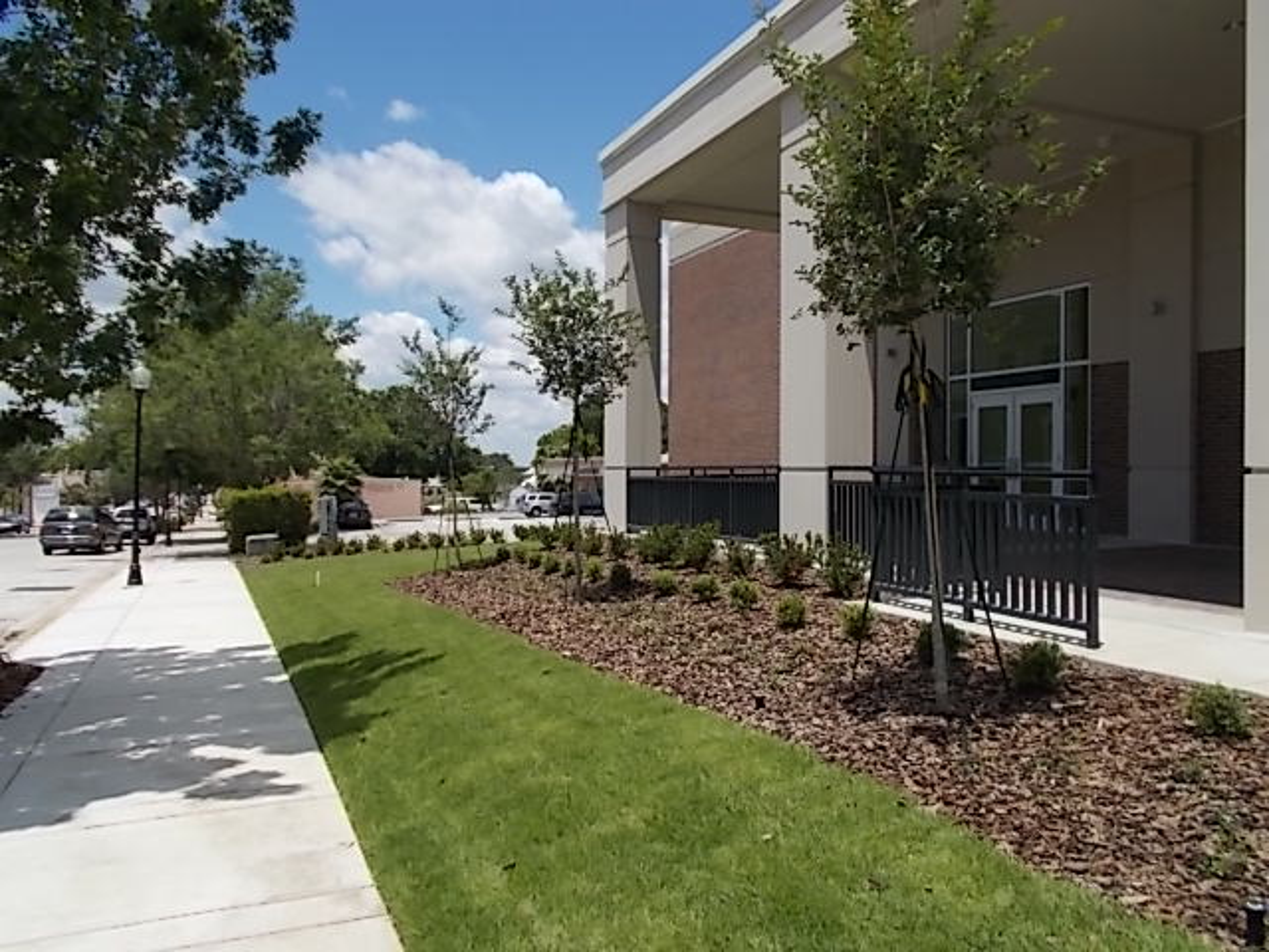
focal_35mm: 26
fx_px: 953
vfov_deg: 53.1
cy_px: 476
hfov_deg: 67.3
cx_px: 634
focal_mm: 4.6
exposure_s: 1/200
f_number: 8
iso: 80
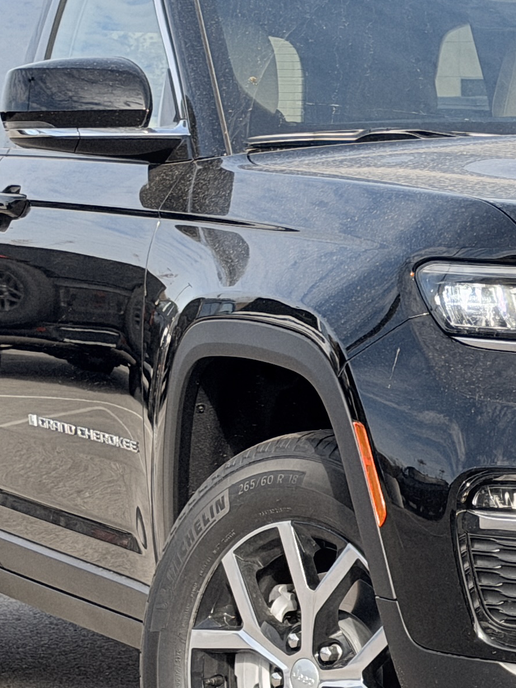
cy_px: 347
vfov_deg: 12.0
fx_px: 3260
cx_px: 606
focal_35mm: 164
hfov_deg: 9.0
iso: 64
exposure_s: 1/5208
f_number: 1.78
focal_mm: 6.76
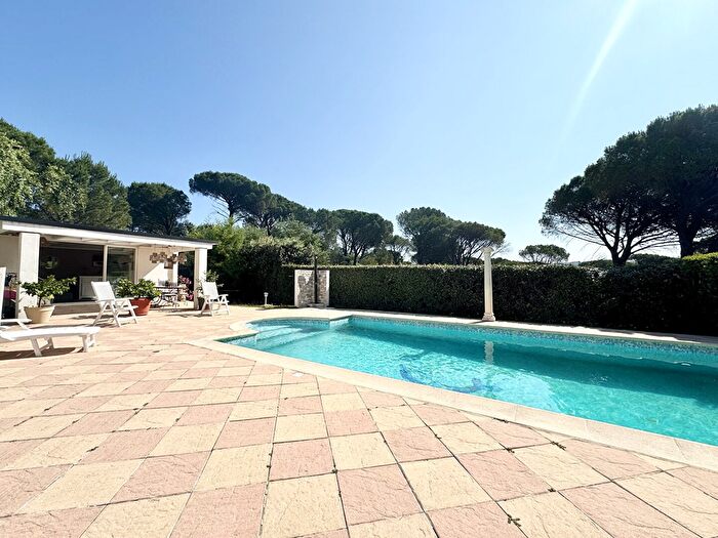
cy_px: 269
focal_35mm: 14
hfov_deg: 102.1
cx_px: 359
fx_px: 290
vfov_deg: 85.7
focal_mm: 2.22
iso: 50
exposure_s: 1/2770
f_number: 2.2
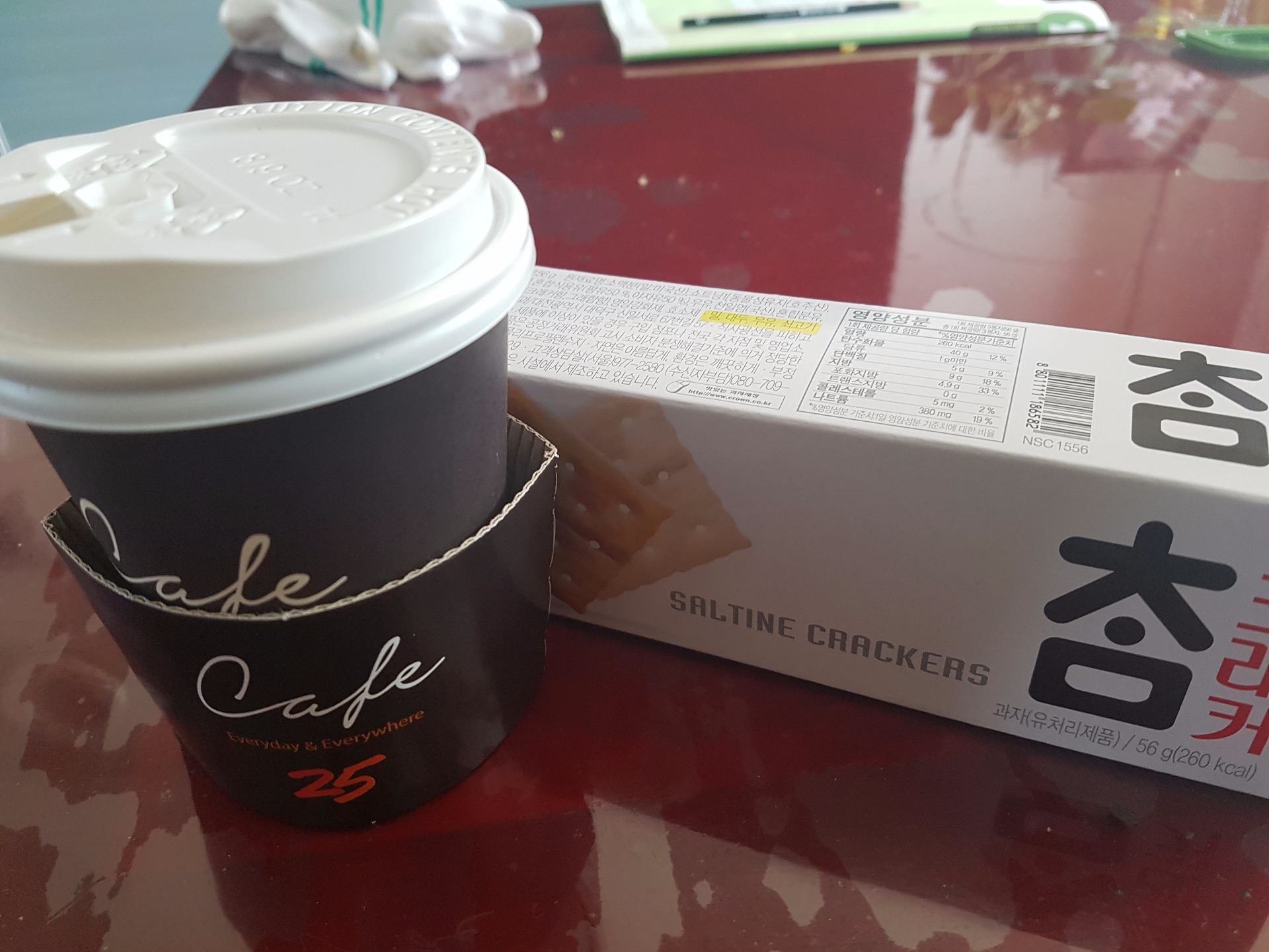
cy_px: 476
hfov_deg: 67.3
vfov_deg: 53.1
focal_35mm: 26
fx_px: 953
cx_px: 634
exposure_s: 1/30
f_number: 1.7
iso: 160
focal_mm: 4.2
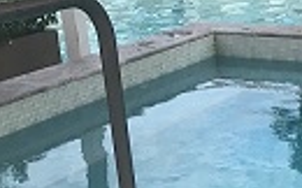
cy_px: 297
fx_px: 847
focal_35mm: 103
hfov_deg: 19.5
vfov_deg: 12.0
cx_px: 323
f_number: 1.8
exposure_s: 1/1076
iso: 20
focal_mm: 3.99
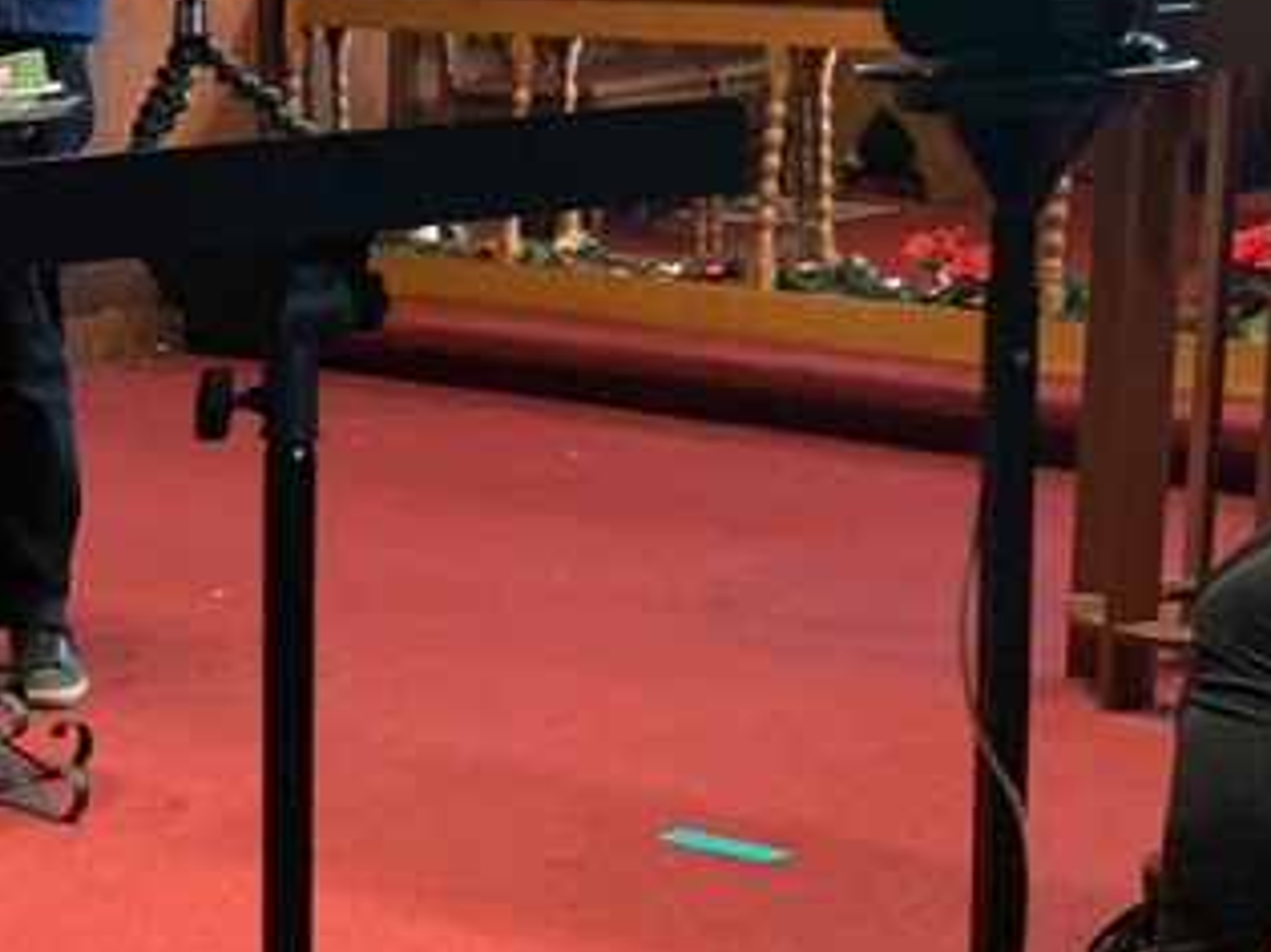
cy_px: 589
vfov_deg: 14.9
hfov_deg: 18.5
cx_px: -359
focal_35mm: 99
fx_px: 3634
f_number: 1.8
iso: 500
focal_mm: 4.25
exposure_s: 1/30
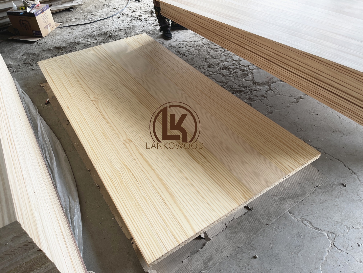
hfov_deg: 69.4
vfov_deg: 54.9
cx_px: 182
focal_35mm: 25
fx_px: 262
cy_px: 136
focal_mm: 5.1
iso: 50
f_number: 1.6
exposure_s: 1/121
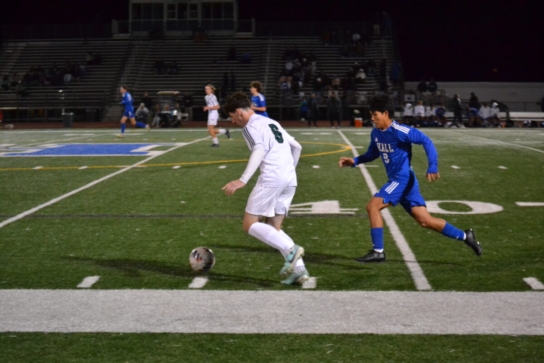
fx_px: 1247
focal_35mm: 82
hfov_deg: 24.6
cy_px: 182
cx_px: 272
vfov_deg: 16.6
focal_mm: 55
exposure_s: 1/320
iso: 3200
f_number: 4
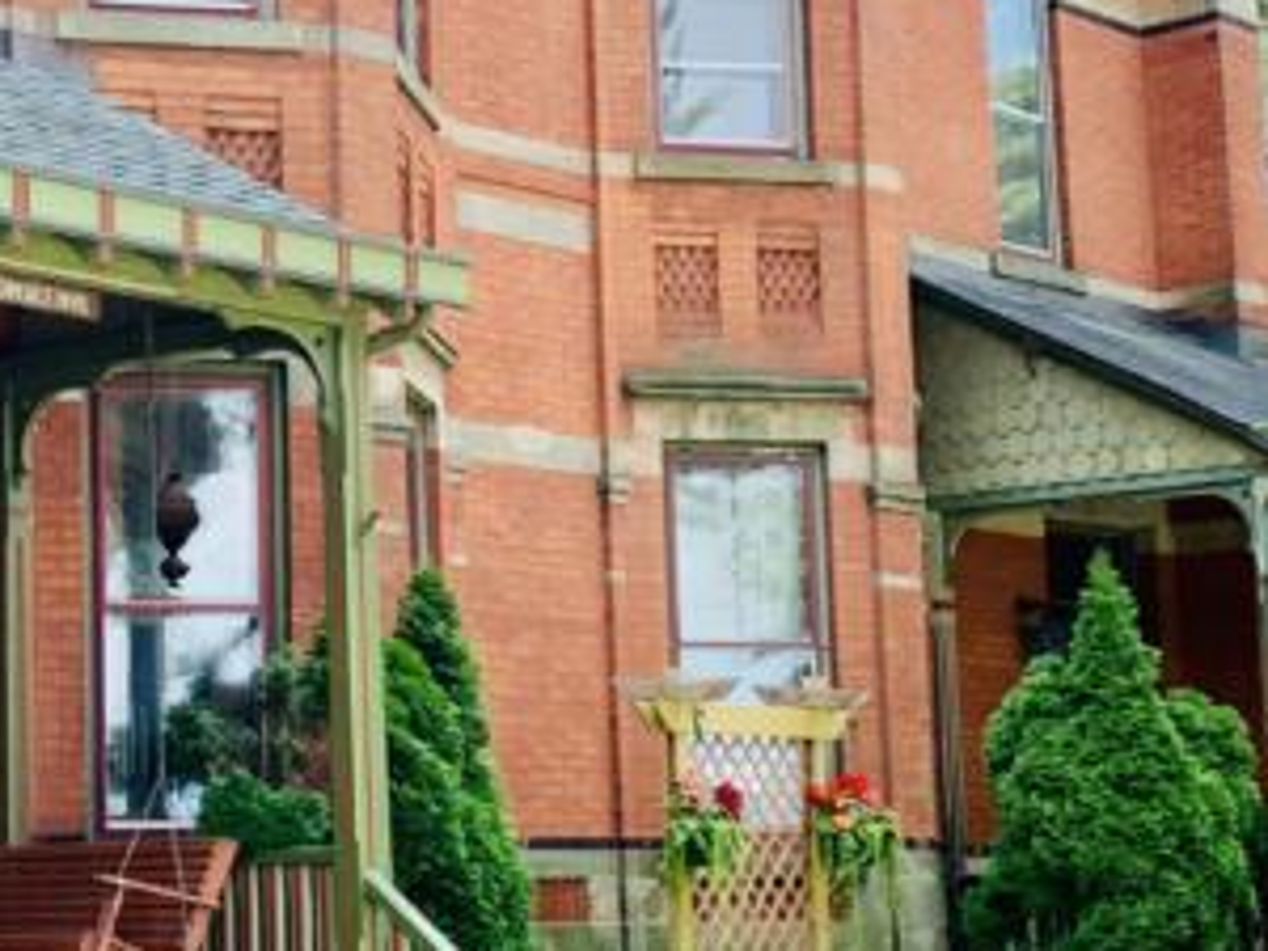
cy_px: 509
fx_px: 2857
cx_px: 63
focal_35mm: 78
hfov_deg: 24.1
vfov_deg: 18.9
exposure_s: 1/391
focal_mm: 4.25
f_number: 1.8
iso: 25
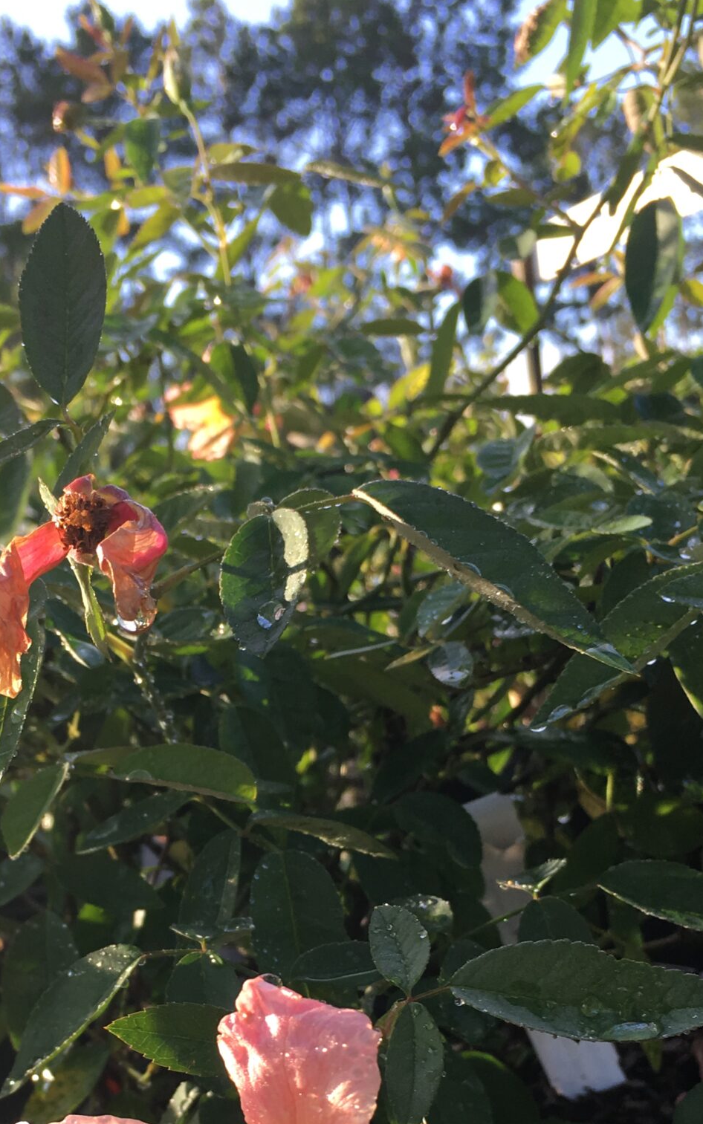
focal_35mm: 52
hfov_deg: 24.7
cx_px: 212
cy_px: 887
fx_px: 1594
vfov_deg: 37.6
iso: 25
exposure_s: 1/253
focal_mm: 4.15
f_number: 2.2
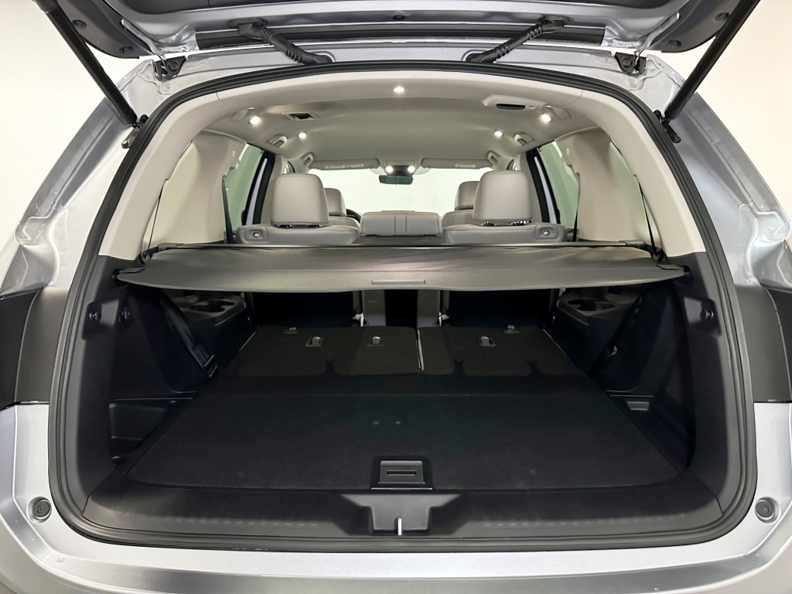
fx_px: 549
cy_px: 297
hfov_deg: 71.6
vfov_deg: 56.8
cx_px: 396
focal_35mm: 24
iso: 800
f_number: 1.78
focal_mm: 6.86
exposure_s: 1/30
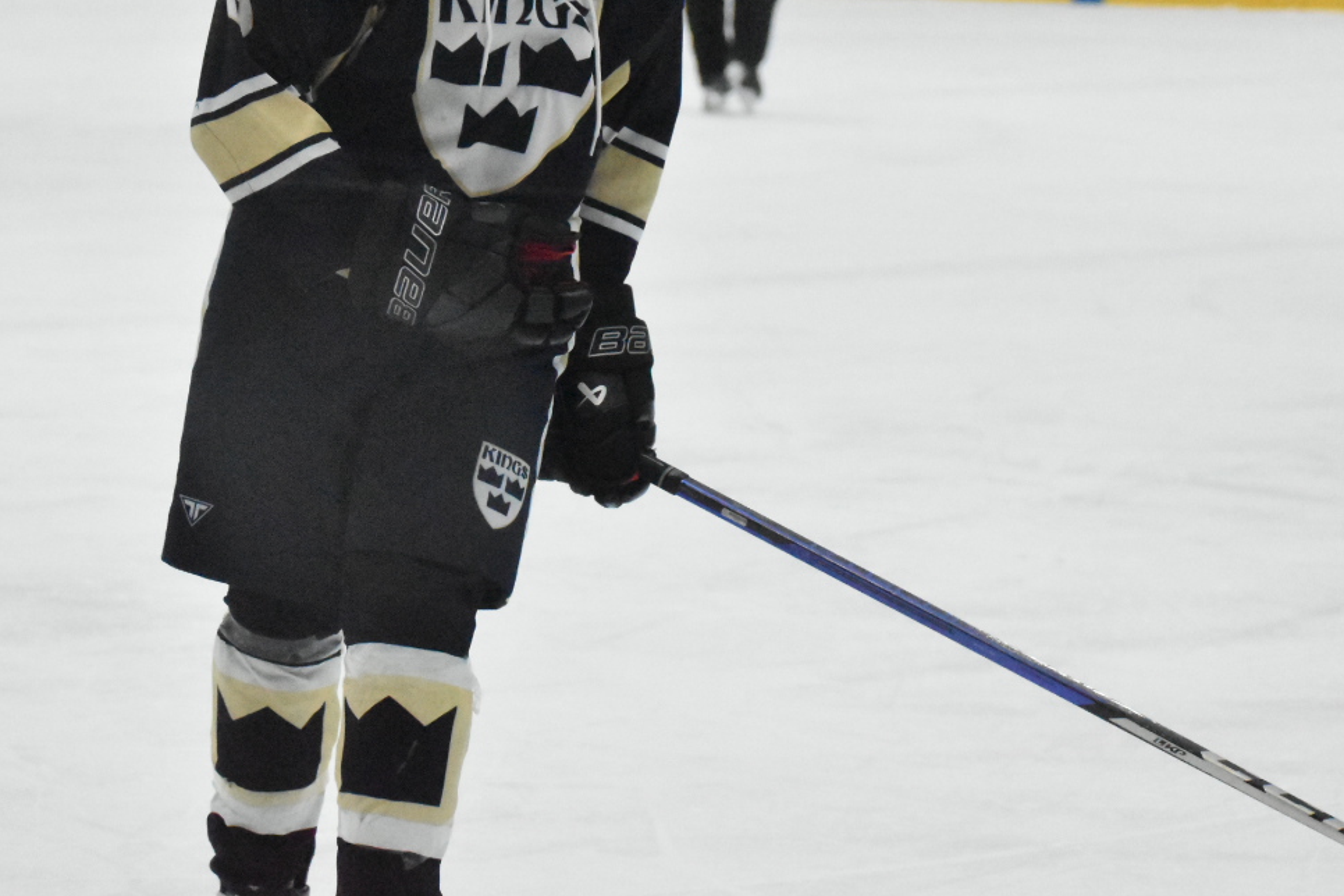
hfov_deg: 11.7
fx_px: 6570
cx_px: 569
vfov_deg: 7.8
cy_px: 147
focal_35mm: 176
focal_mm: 70
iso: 12800
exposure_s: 1/1000
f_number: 4.5
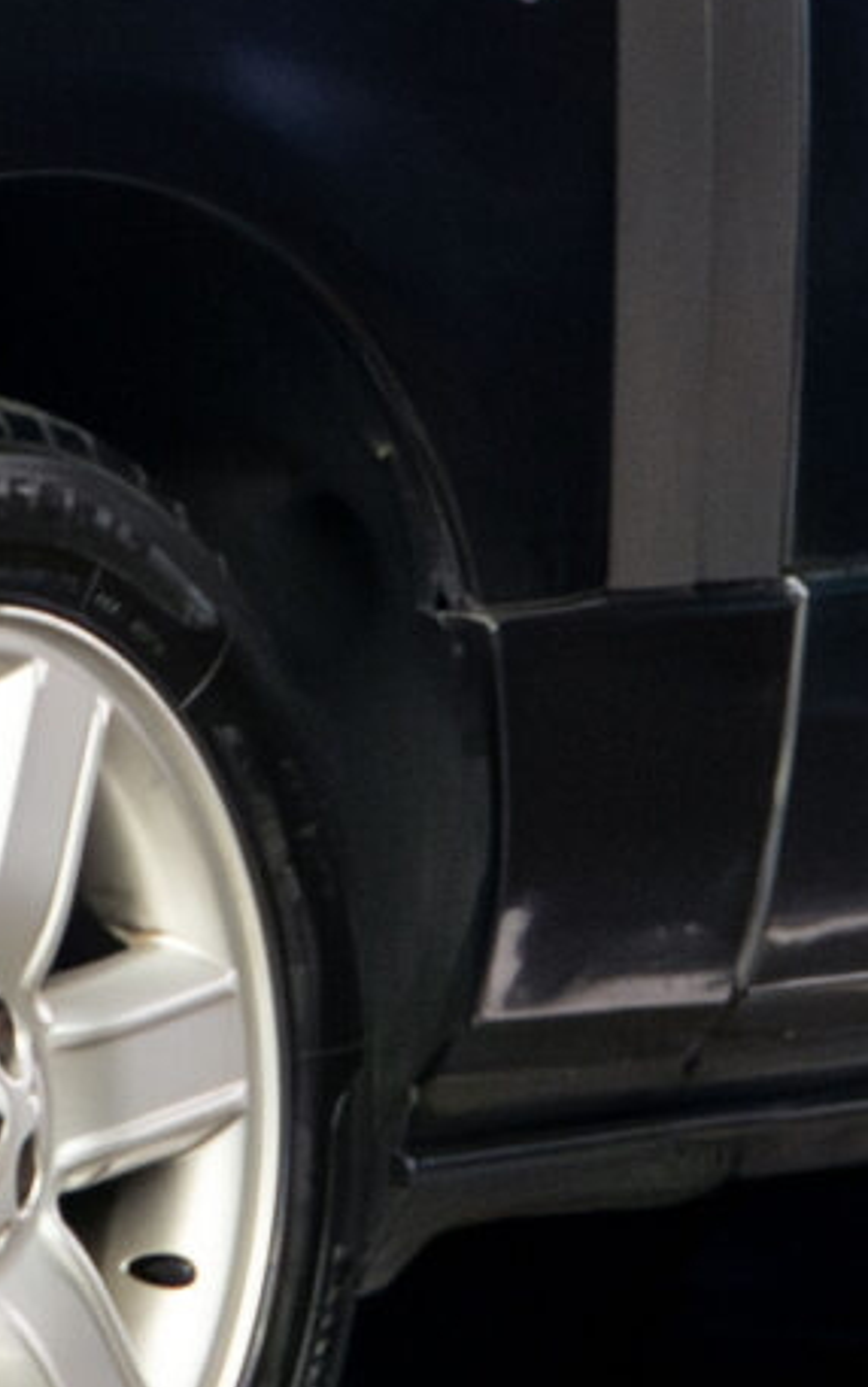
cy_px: 20
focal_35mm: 428
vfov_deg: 4.9
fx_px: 16184
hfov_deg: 3.1
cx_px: 0
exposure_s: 1/25
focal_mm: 50
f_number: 4
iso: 3200
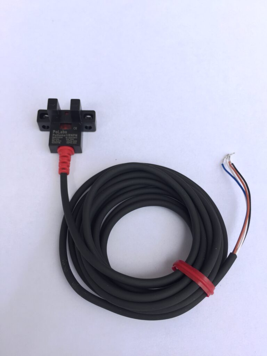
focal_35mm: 29
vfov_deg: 61.7
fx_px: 298
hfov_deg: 48.2
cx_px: 134
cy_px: 178
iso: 32
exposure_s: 1/353
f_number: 2.2
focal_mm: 4.15
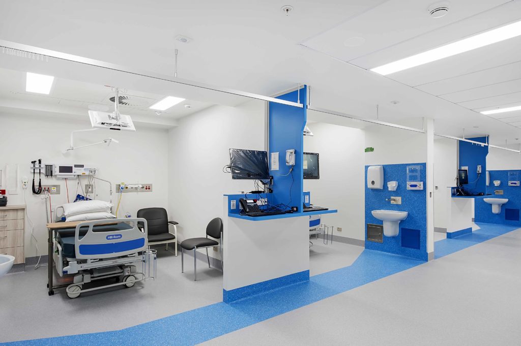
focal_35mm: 21
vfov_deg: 59.4
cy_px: 173
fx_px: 304
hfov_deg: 81.2
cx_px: 260
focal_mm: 21
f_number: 11
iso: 200
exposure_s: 1/2.5
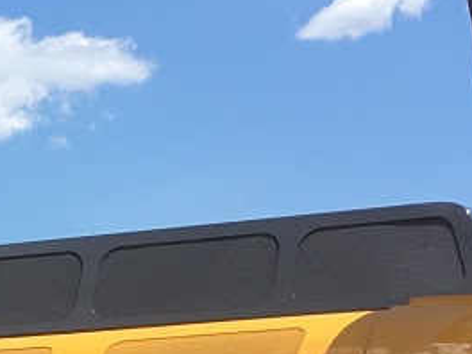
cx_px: -323
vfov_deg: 8.1
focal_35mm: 177
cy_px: 674
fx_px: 2413
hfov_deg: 10.6
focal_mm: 4.15
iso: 25
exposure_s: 1/1241
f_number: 2.2
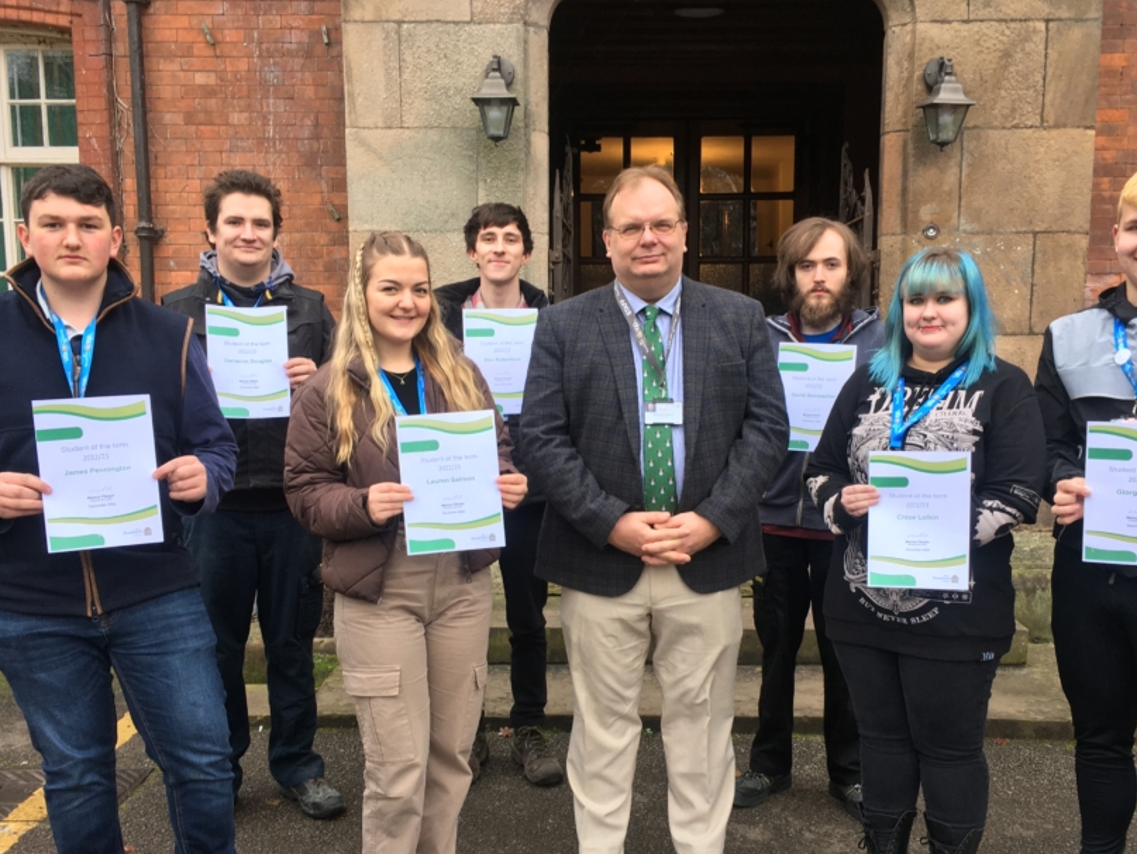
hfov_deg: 50.1
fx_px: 1216
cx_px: 611
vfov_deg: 38.5
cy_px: 515
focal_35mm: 37
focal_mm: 4.15
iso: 32
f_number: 2.2
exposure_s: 1/50
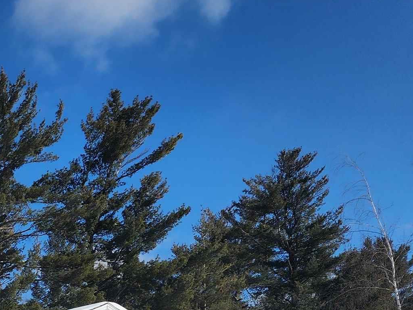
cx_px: -139
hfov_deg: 24.3
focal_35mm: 69
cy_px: 429
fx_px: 823
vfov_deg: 19.3
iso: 12
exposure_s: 1/2359
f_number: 1.8
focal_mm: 6.4
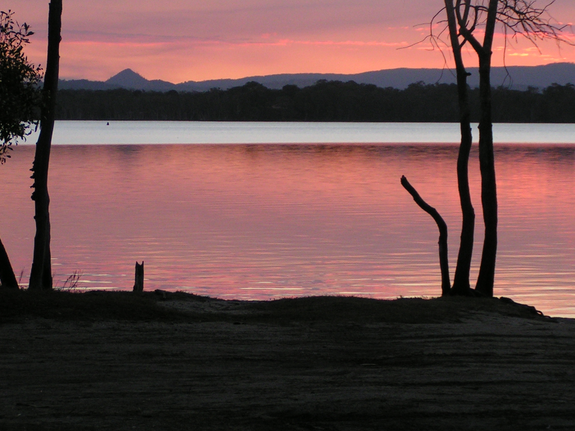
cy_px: 124
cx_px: 299
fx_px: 2758
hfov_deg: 11.9
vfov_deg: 8.9
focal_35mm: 166
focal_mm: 17.4
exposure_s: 1/125
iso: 100
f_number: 3.5
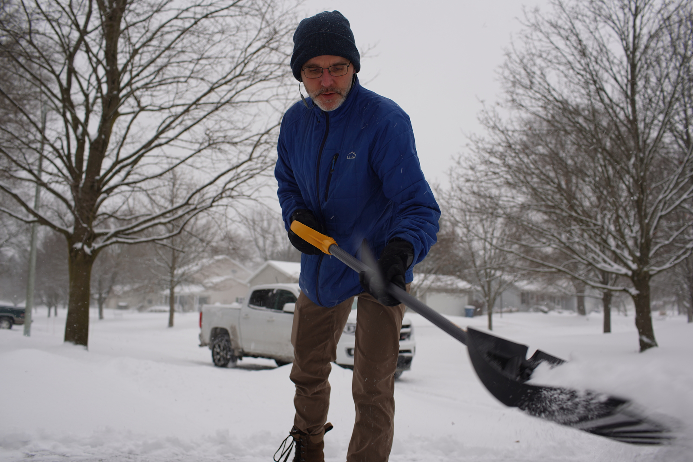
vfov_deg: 37.8
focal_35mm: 35
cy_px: 231
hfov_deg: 54.4
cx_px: 346
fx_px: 674
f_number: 4.5
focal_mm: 35
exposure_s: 1/250
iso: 100
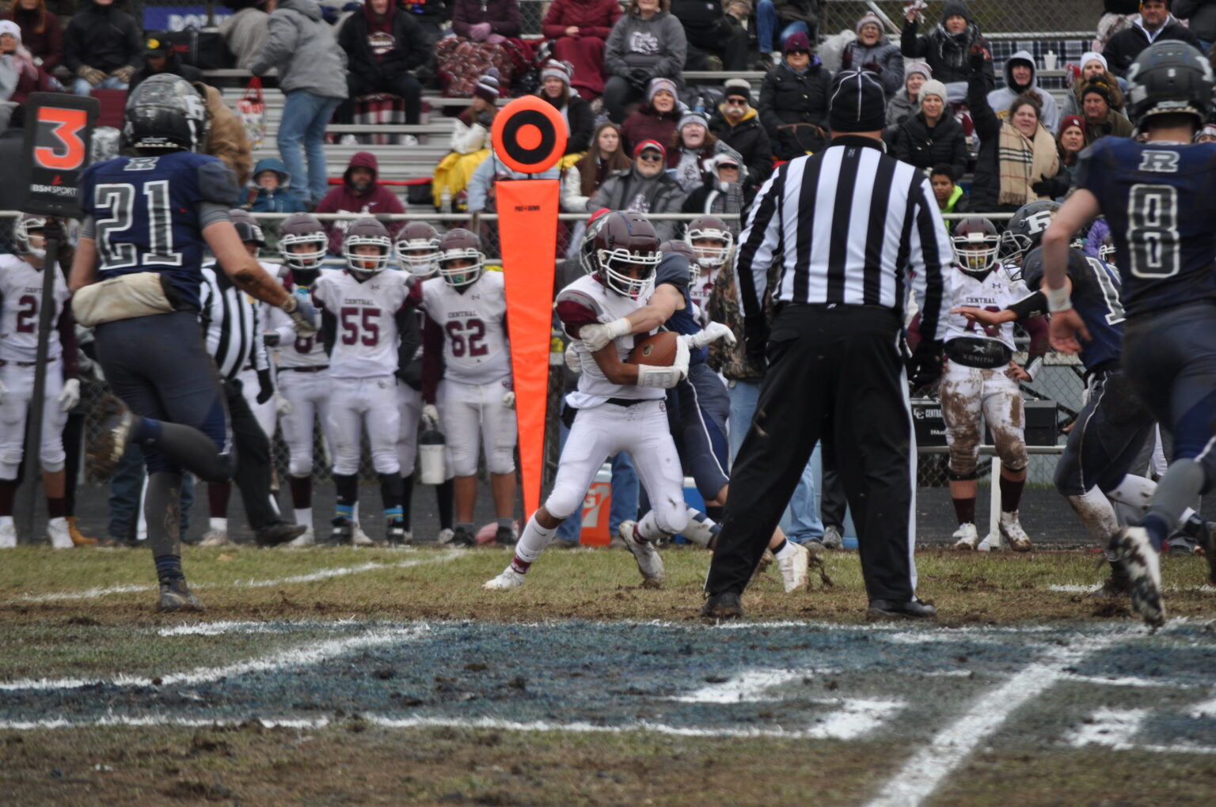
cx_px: 608
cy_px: 404
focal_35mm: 300
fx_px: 10120
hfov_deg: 6.9
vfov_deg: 4.6
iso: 200
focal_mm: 200
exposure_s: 1/250
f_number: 5.6
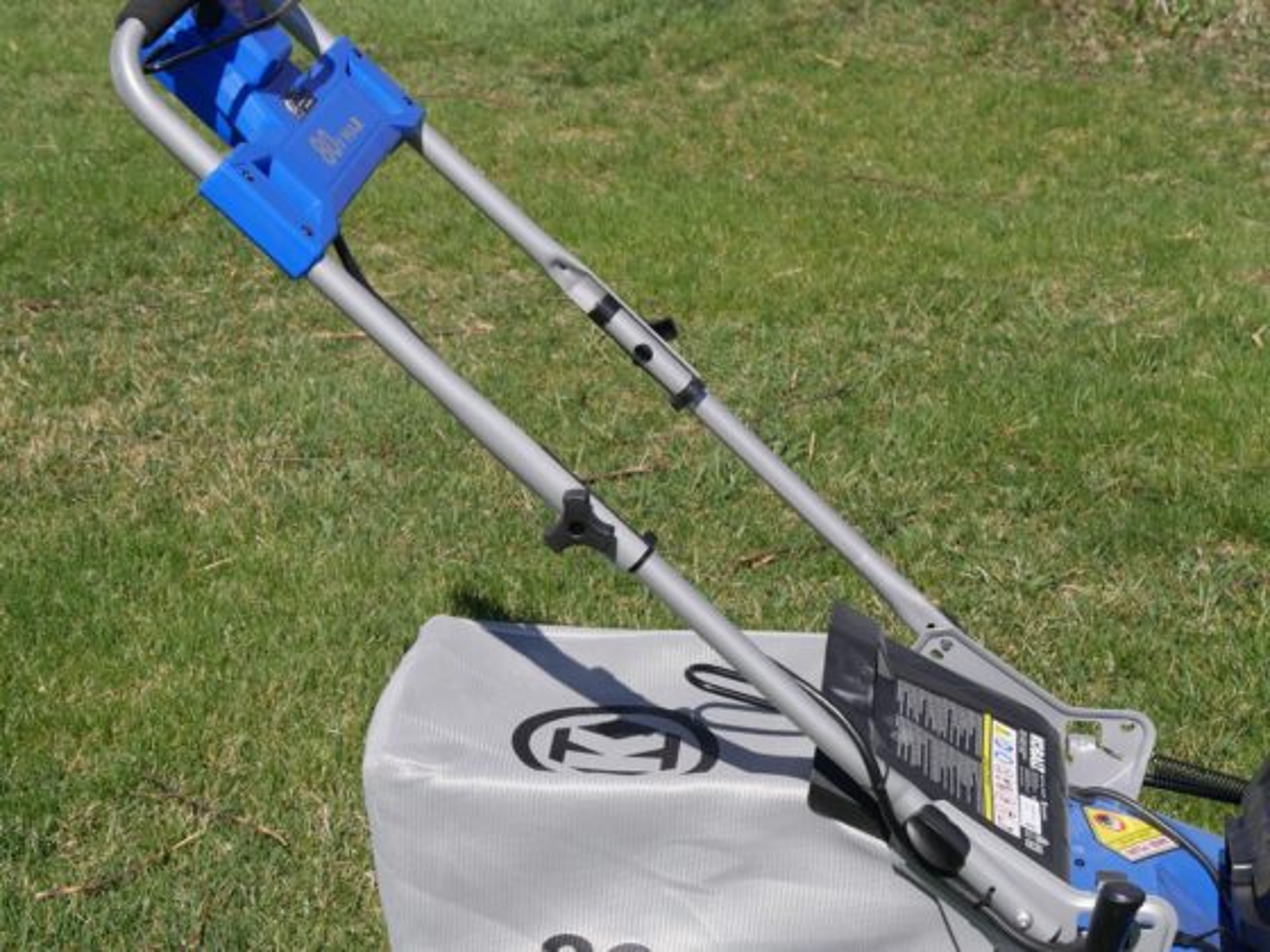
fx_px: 3375
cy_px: 476
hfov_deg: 21.3
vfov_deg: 16.1
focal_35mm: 92
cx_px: 635
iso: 200
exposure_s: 1/500
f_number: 8
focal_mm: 46
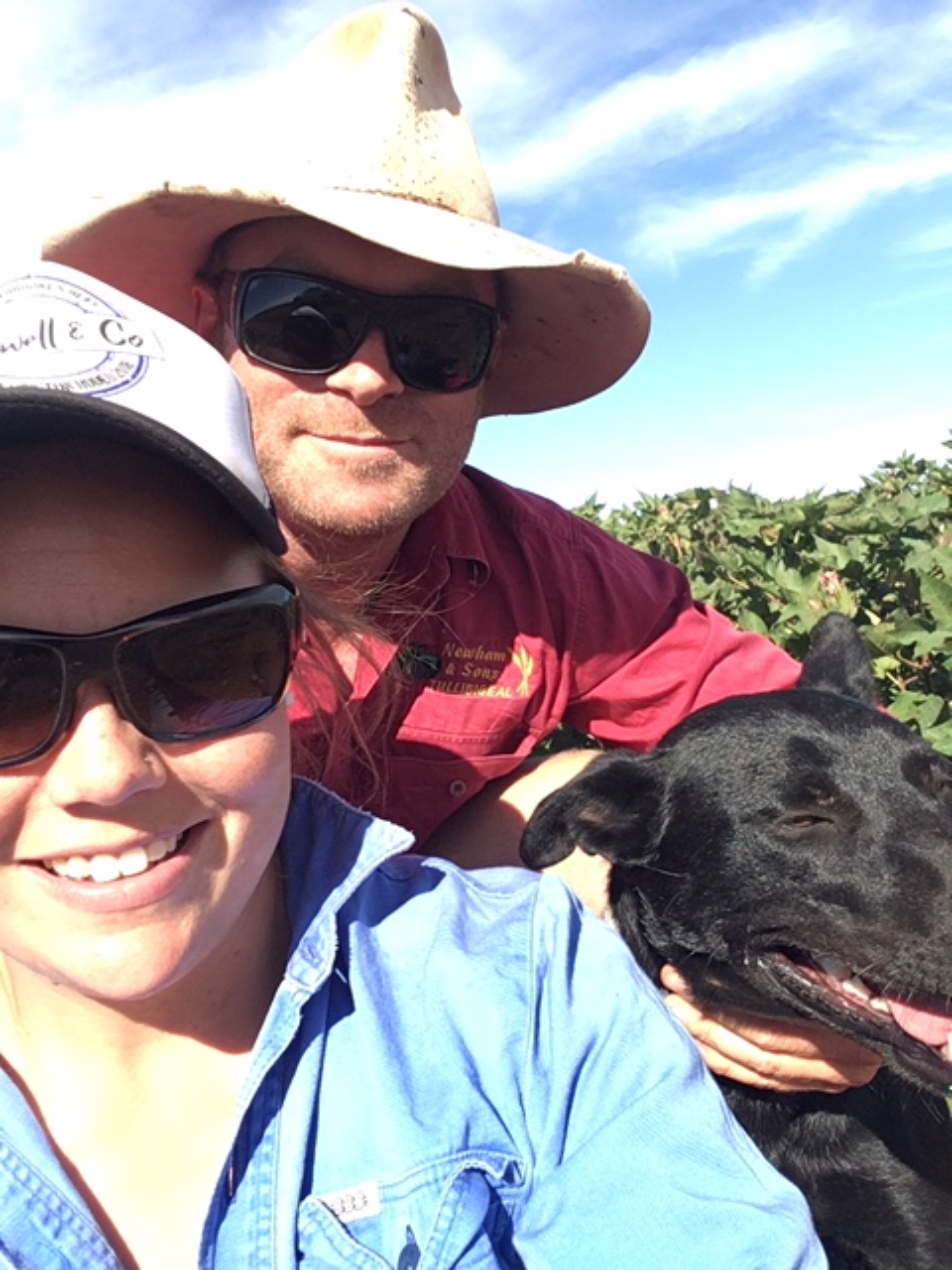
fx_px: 1137
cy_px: 635
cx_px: 476
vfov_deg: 58.4
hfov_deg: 45.4
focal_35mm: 31
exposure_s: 1/870
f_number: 2.4
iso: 50
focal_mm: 2.15
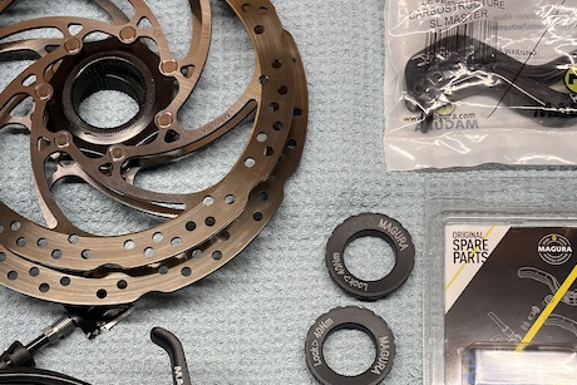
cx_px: 266
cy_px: 435
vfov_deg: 26.2
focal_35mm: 47
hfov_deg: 41.9
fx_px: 753
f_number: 1.6
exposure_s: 1/233
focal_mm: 4.2
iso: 32
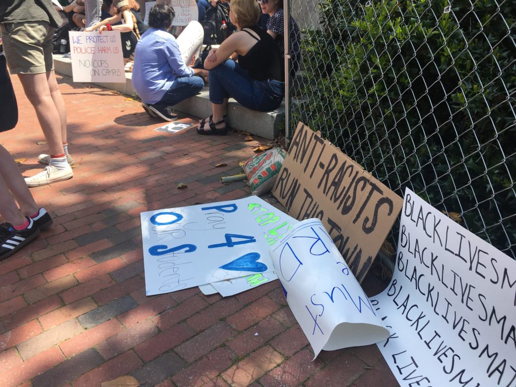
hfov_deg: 61.7
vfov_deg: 48.2
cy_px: 194
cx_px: 258
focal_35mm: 29
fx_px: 432
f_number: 2.2
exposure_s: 1/693
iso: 25
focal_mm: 4.15
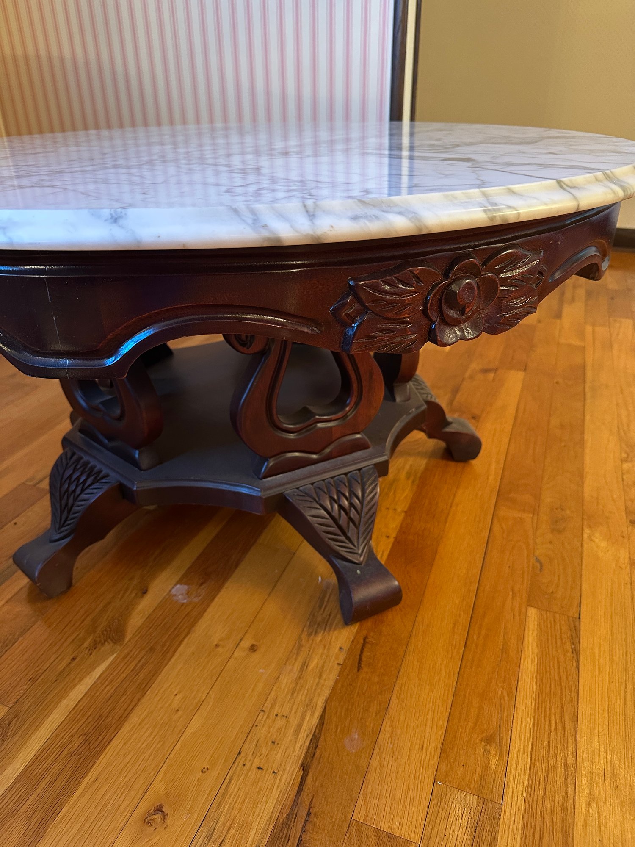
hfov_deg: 56.8
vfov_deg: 71.6
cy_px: 424
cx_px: 318
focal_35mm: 24
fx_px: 587
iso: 400
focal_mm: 6.86
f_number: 1.78
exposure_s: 1/60
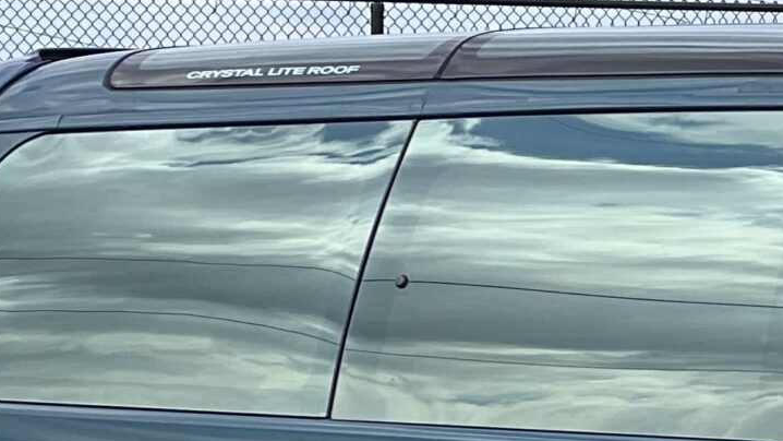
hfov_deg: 7.1
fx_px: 6208
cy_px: 656
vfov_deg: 4.0
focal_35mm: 299
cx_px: 1074
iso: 32
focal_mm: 9
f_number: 2.8
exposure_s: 1/475
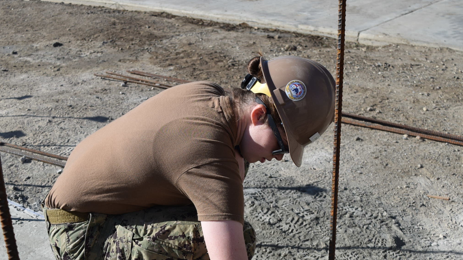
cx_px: 226
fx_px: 660
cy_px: 198
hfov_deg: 38.6
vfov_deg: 22.1
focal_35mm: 54
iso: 100
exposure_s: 1/800
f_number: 5
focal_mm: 23
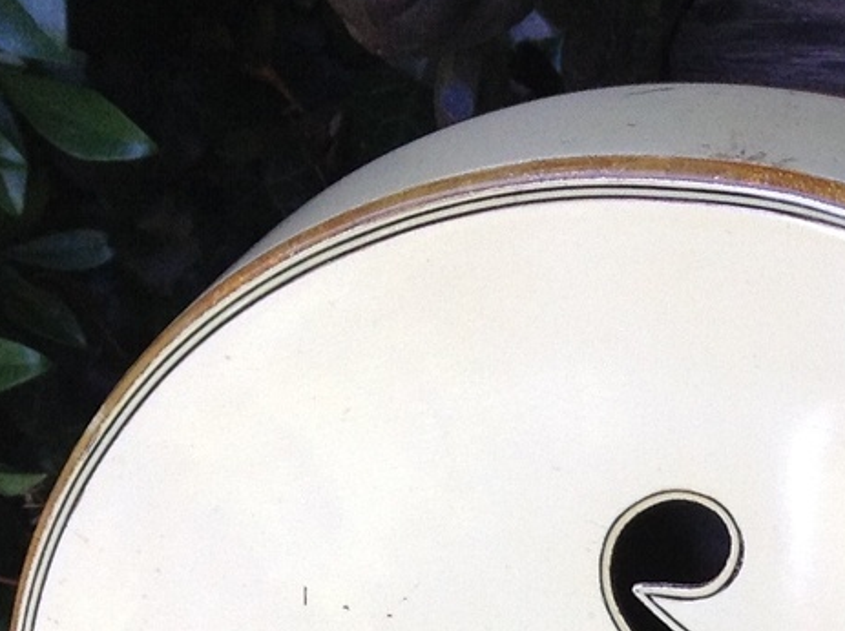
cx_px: 1099
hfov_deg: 15.5
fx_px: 2950
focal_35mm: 121
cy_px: 1081
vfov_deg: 11.5
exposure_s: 1/120
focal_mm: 4.28
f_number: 2.4
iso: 64
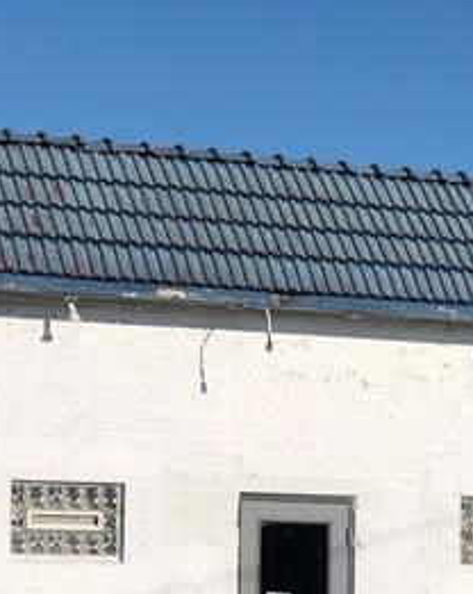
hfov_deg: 9.4
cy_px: 528
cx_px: 316
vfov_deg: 11.7
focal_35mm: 164
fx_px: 2877
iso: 20
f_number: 2.8
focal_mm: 6.6
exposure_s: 1/1799
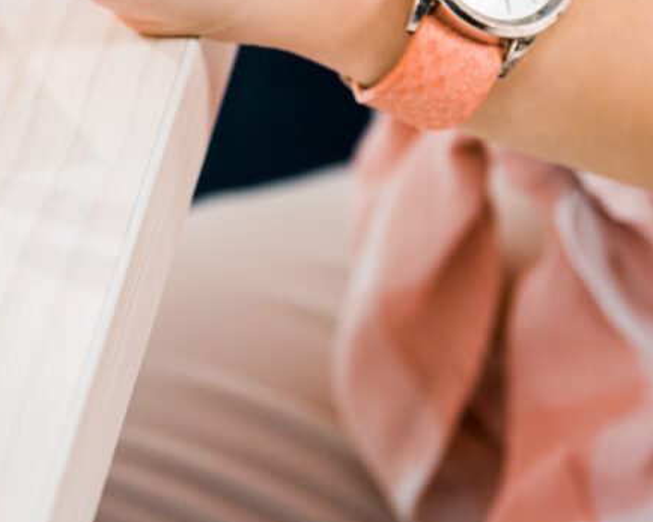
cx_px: -548
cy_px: -461
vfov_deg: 3.4
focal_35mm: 452
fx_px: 8734
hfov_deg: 4.2
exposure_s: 1/160
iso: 125
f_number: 4
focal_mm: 102
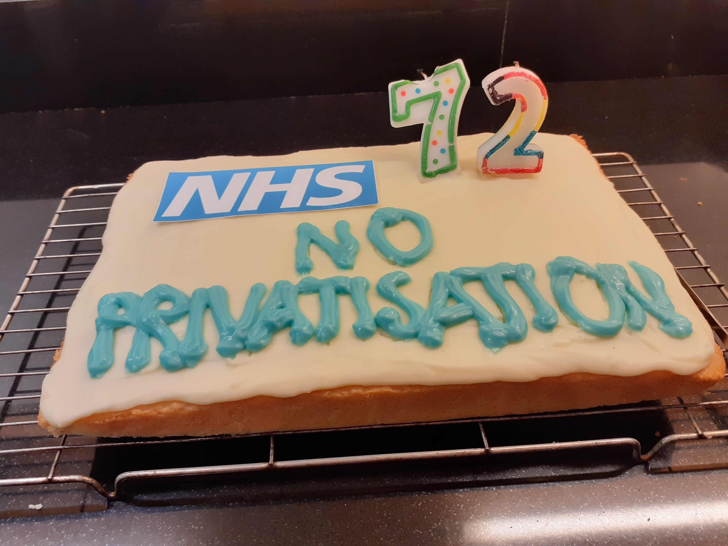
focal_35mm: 27
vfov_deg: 51.4
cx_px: 364
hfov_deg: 65.3
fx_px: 568
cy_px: 273
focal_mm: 3.6
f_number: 1.9
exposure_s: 1/50
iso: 80
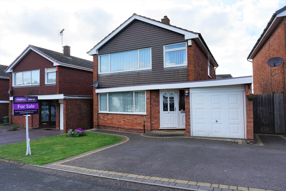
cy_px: 96
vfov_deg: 53.1
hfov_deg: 73.7
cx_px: 143
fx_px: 191
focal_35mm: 24
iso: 100
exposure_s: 1/100
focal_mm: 16
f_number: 9
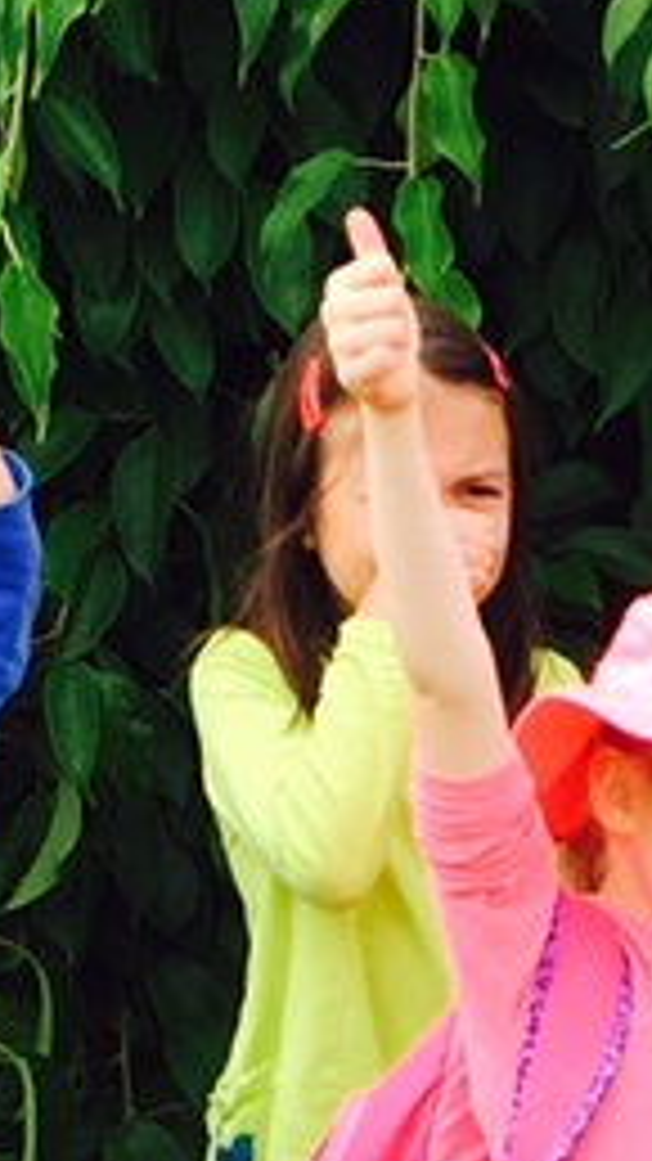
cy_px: 1629
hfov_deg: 7.7
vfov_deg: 13.1
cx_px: 589
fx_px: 4829
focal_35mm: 157
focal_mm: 4.15
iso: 32
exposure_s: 1/638
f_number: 2.2
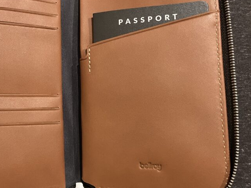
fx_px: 297
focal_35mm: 41
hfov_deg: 44.8
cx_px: 75
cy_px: 83
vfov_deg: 35.1
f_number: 1.8
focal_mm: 3.99
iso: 400
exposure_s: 1/34
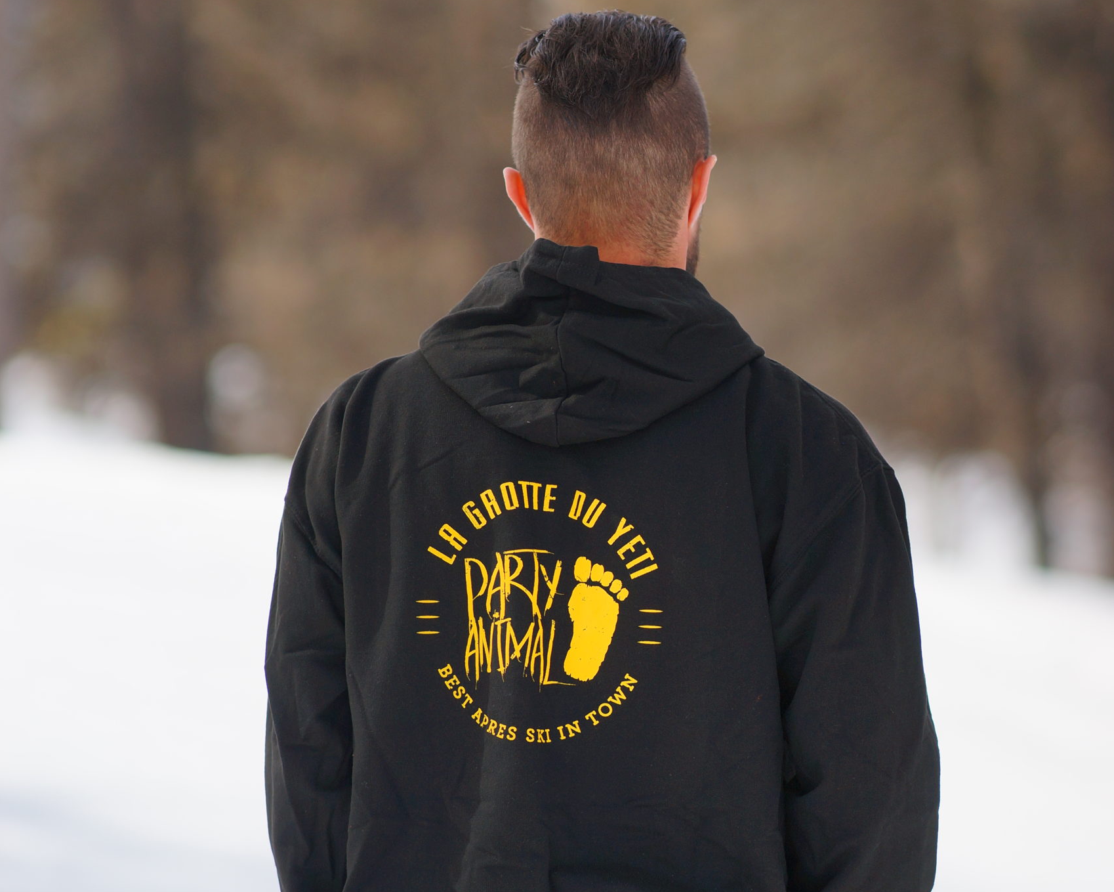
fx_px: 6298
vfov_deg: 8.1
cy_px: 405
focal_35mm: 191
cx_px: 559
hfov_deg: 10.1
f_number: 2.8
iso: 100
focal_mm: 135
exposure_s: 1/2000
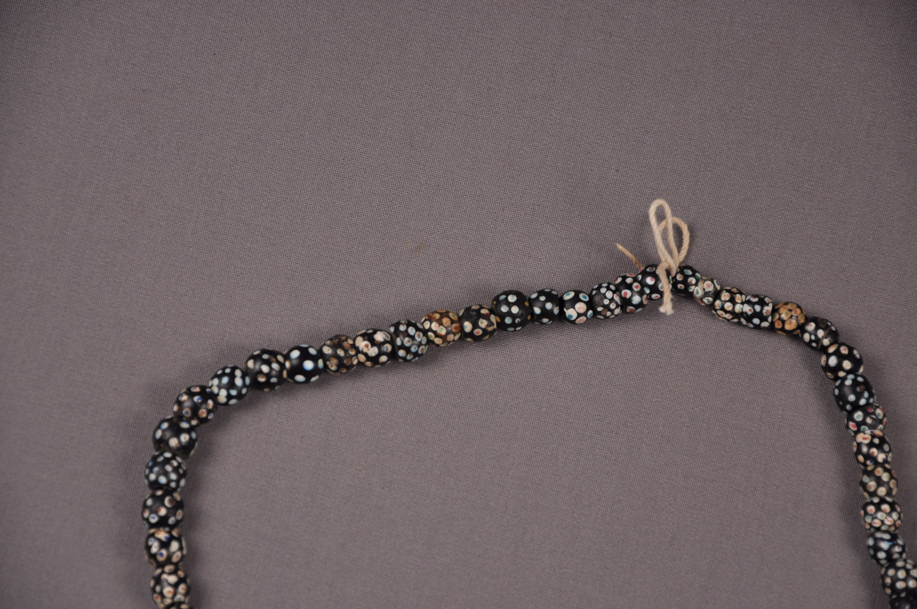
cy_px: 304
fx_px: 4007
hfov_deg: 13.1
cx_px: 458
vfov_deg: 8.7
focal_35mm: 158
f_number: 7.1
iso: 250
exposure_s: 1/60
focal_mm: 105
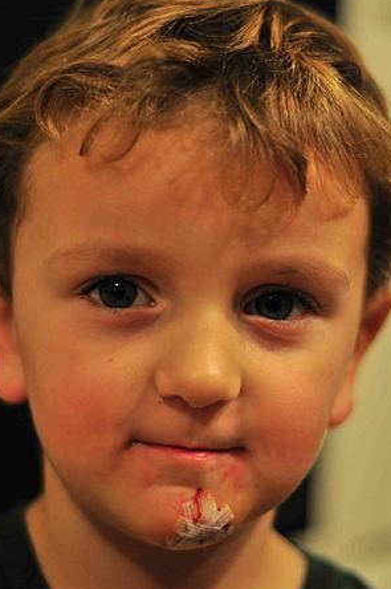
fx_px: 1323
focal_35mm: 81
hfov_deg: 16.8
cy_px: 289
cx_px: 196
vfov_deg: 25.1
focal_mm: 50
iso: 400
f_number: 1.8
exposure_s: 1/50
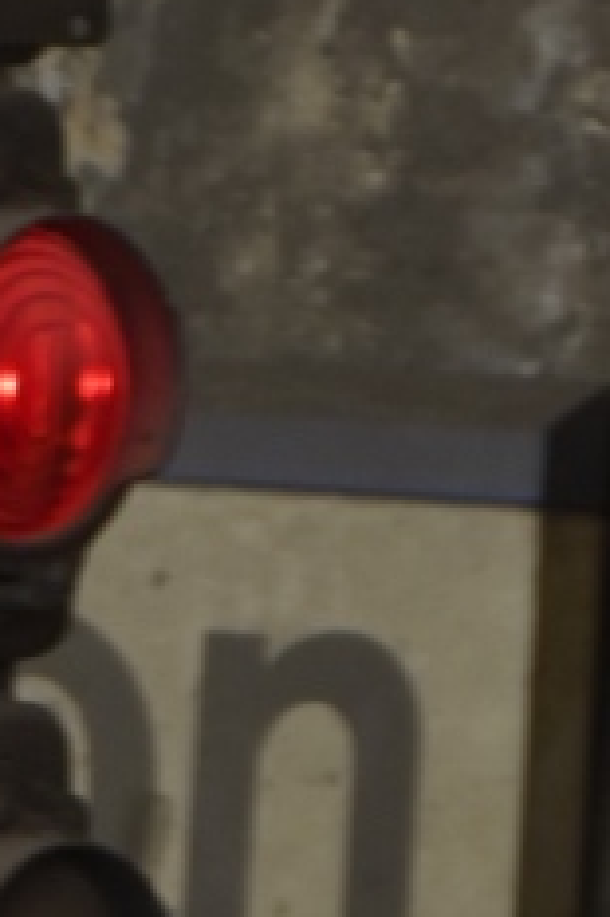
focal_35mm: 626
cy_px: -146
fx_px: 15938
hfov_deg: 2.2
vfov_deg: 3.3
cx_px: -211
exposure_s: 1/8
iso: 800
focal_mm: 95
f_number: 5.3
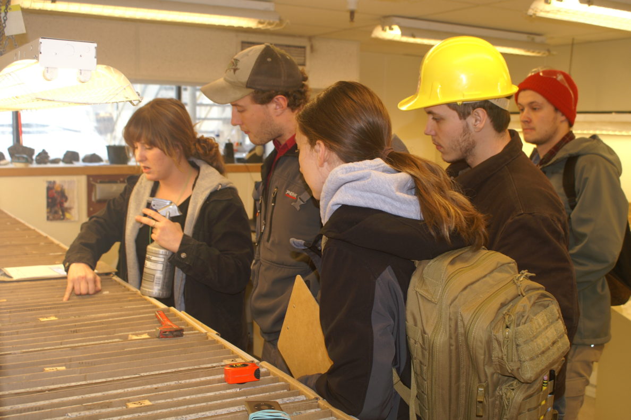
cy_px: 210
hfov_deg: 46.4
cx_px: 316
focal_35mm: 42
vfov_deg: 31.8
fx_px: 736
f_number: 4.5
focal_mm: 28
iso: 320
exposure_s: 1/80
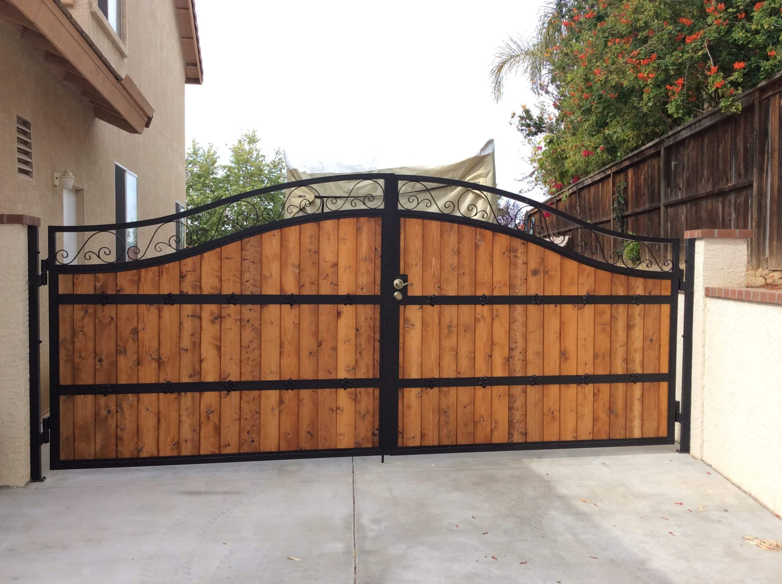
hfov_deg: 55.4
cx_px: 391
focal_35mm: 33
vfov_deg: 42.8
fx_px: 744
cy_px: 292
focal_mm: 3.3
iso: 32
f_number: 2.4
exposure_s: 1/578
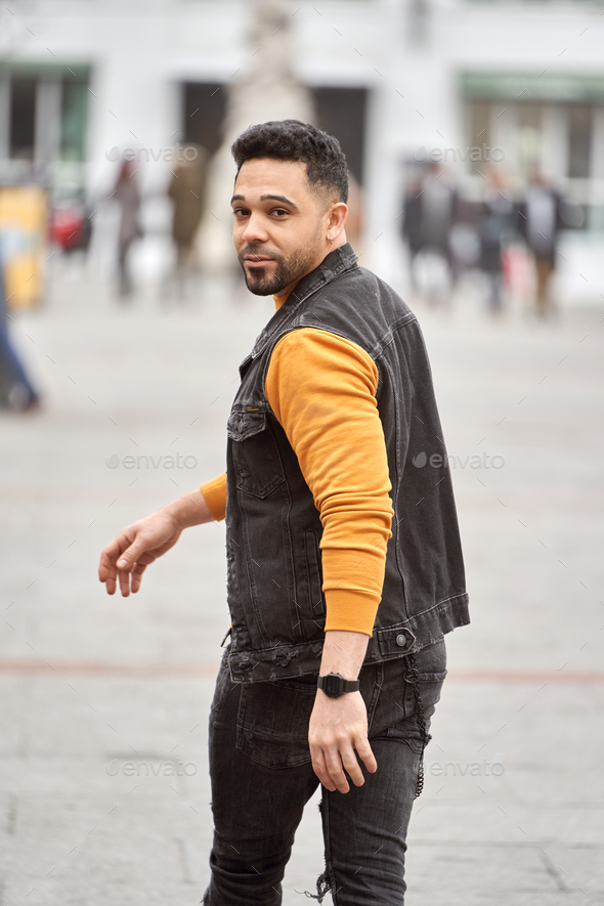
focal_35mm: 180
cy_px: 453
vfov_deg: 11.4
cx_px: 302
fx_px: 4530
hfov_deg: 7.6
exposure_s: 1/250
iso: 125
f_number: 2.8
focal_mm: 180
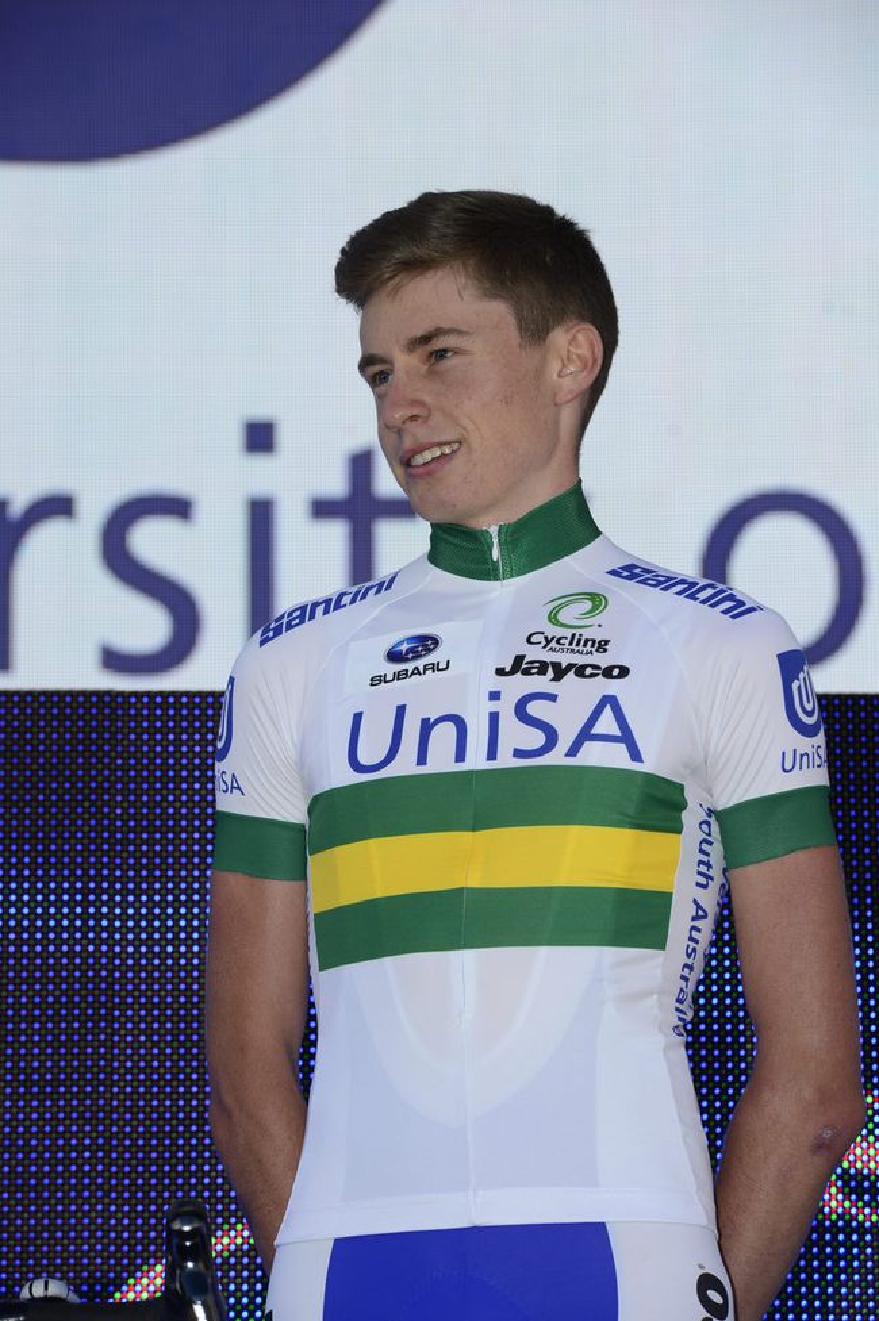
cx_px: 440
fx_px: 7335
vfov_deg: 10.3
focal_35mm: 200
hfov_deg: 6.9
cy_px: 660
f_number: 10
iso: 200
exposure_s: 1/250
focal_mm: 200
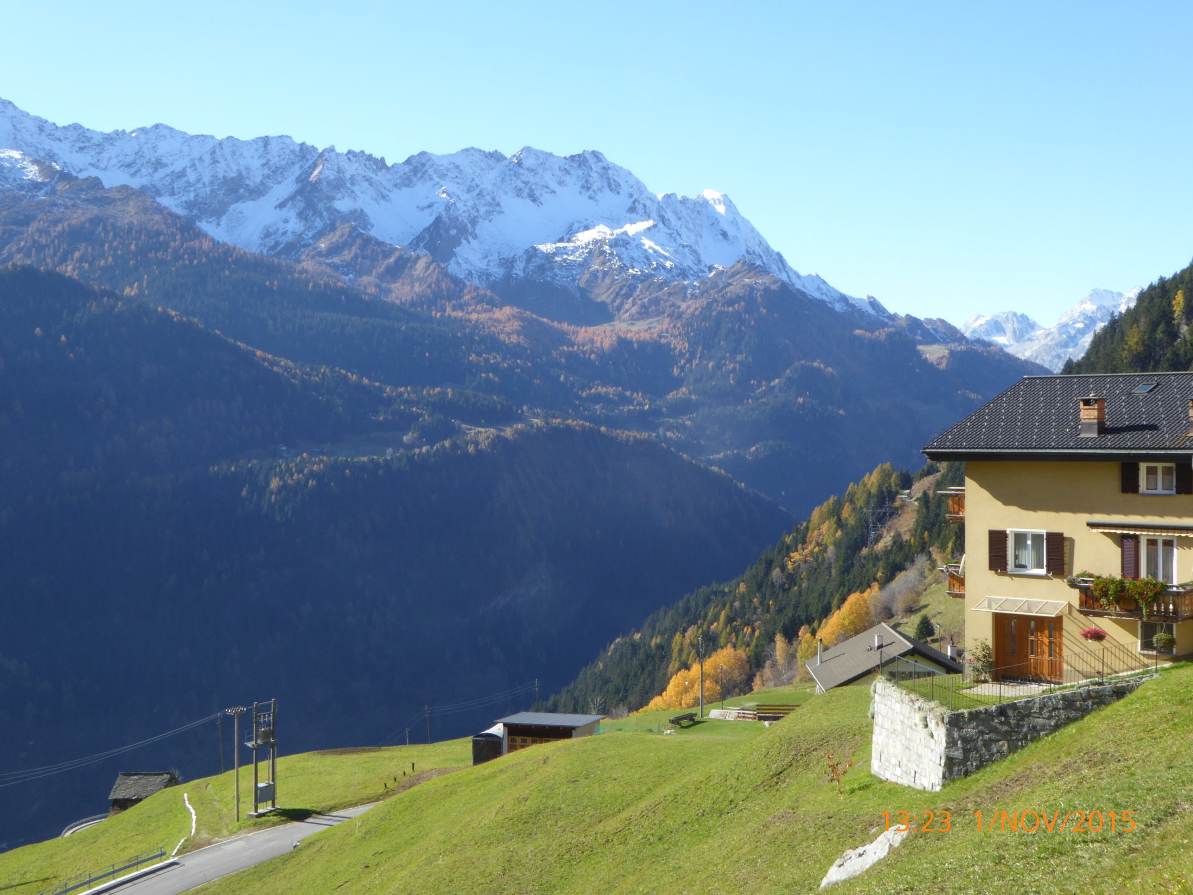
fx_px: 1551
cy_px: 453
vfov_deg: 32.2
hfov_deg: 42.1
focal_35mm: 45
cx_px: 602
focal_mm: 7.8
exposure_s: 1/80
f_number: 8
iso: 100
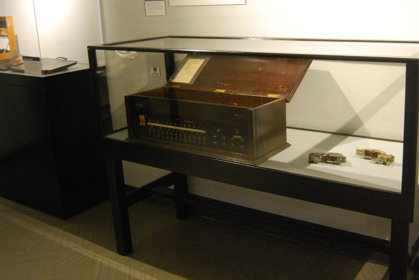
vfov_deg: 34.9
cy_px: 99
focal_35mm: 38
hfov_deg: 50.0
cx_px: 271
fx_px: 443
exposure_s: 1/30
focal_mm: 18
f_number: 3.5
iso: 1400
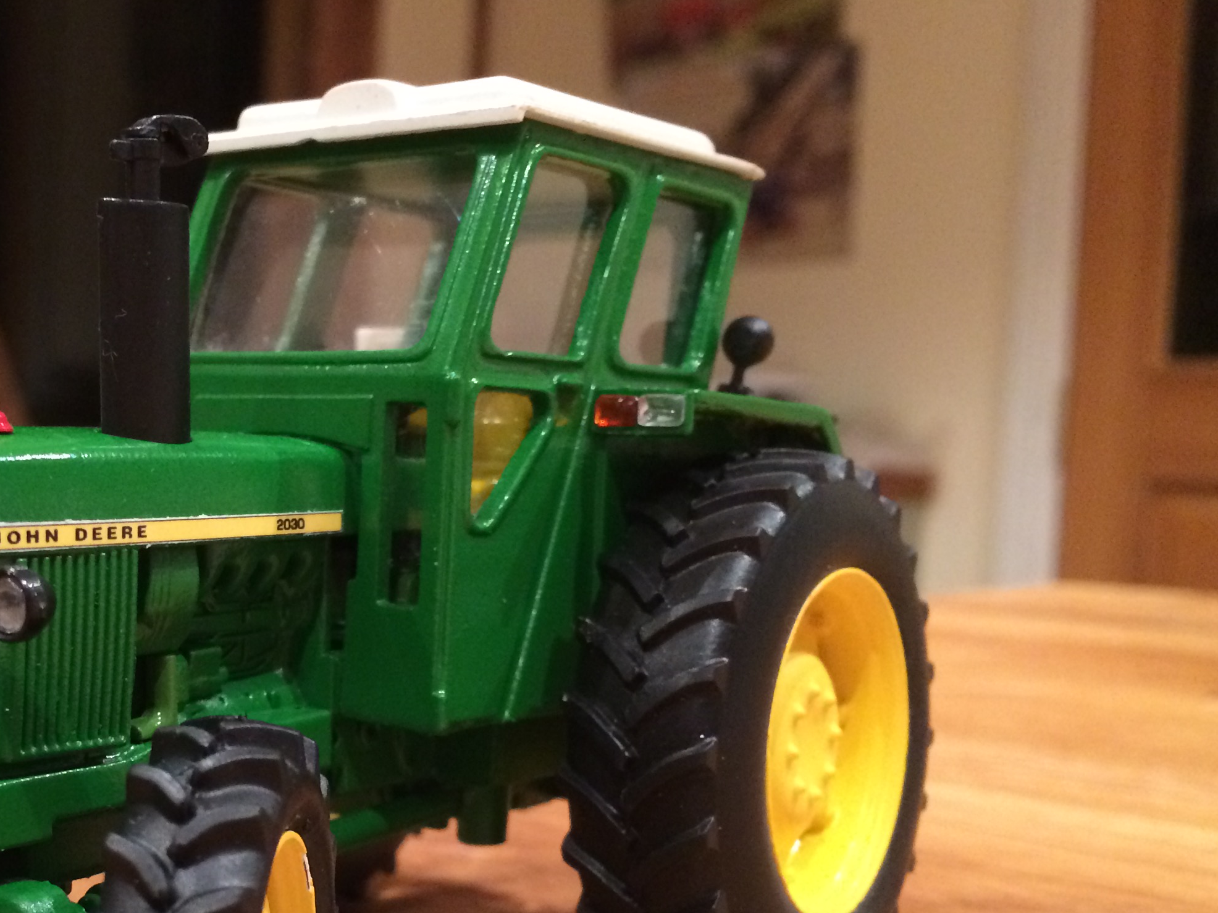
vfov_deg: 30.0
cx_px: 241
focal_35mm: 48
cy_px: 617
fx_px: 1689
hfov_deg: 38.2
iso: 320
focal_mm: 4.15
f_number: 2.2
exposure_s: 1/17
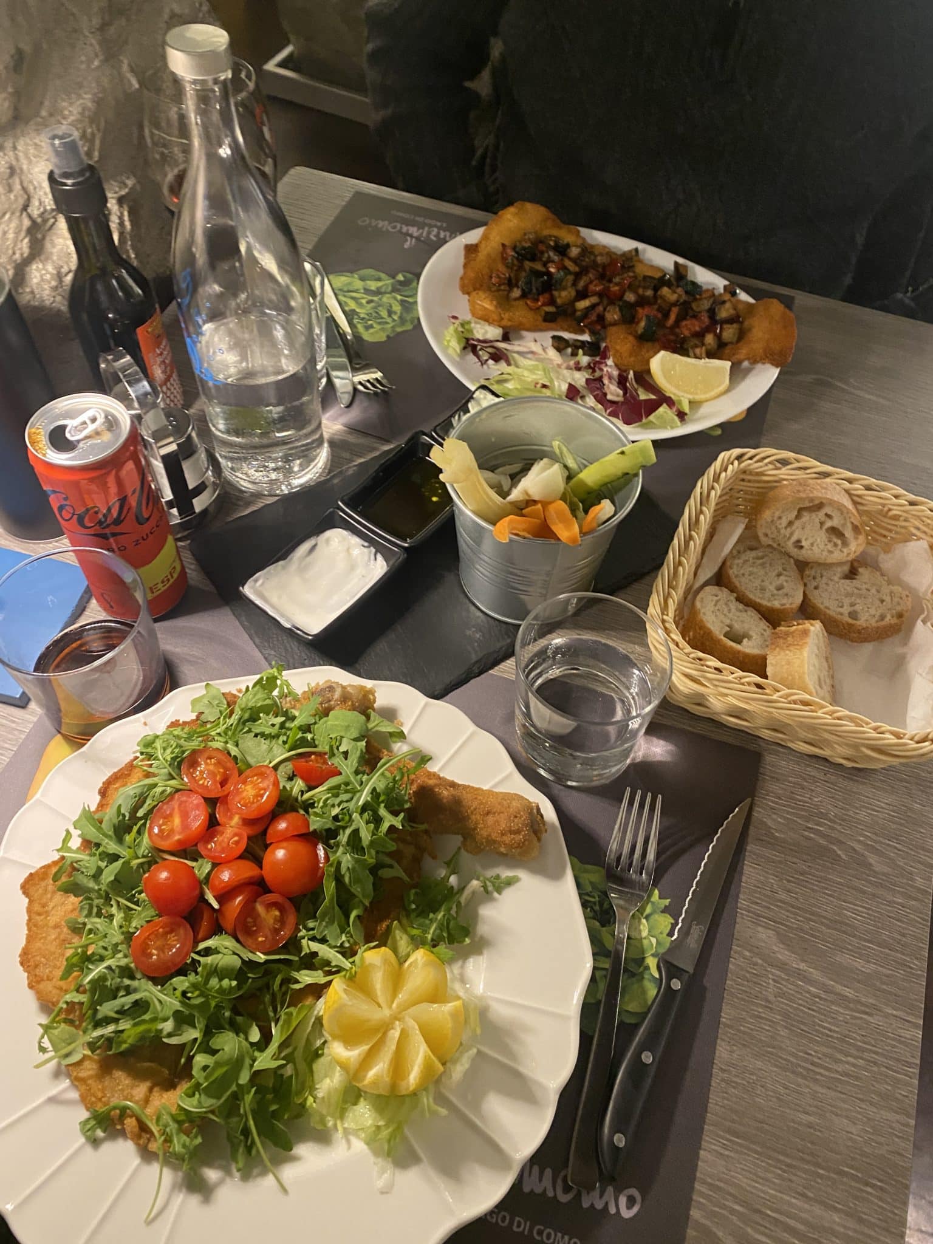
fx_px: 934
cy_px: 622
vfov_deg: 67.3
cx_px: 466
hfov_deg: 53.1
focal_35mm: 26
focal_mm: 4.25
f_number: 1.8
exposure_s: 1/50
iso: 500
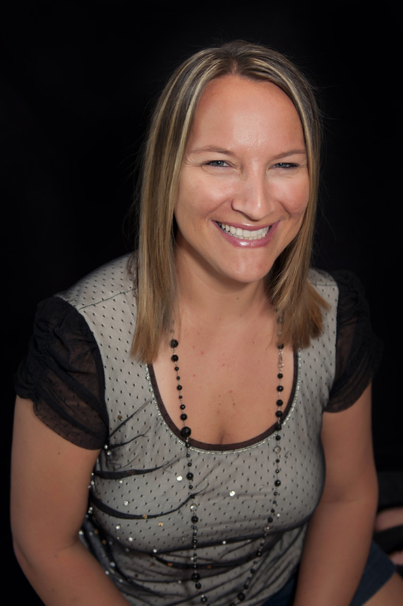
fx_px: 909
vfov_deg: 36.9
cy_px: 303
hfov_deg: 25.0
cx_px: 202
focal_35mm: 54
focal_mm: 36
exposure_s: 1/60
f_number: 3.5
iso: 250
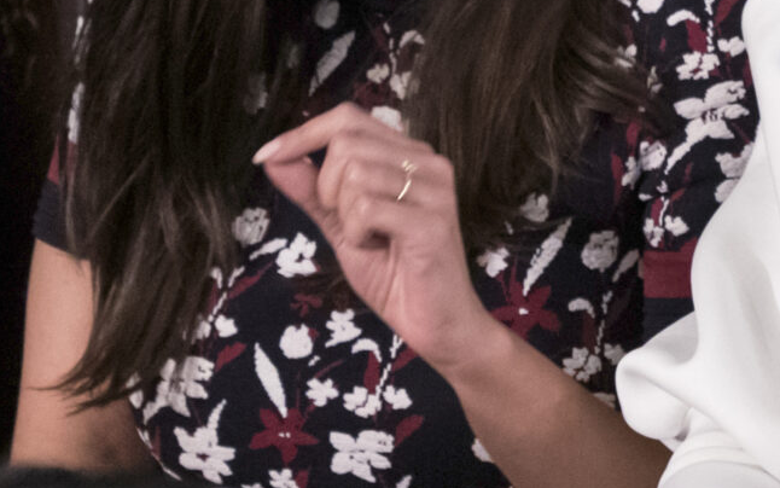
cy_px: 201
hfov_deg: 1.5
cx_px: 1090
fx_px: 30233
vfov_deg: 0.9
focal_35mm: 1422
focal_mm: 352
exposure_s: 1/160
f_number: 5.6
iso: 8000
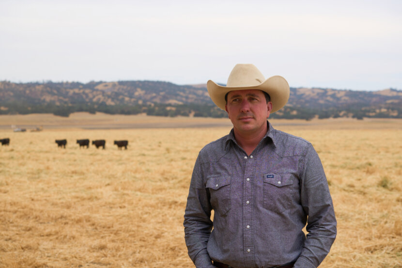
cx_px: 201
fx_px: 781
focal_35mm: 70
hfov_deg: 28.8
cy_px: 134
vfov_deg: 19.4
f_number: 6.3
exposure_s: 1/320
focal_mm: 70
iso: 100
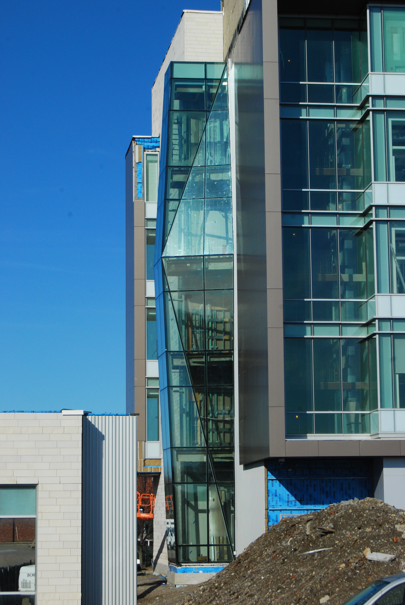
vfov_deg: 24.6
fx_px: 1388
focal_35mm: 82
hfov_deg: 16.6
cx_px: 202
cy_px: 302
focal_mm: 55
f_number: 13
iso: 400
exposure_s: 1/640
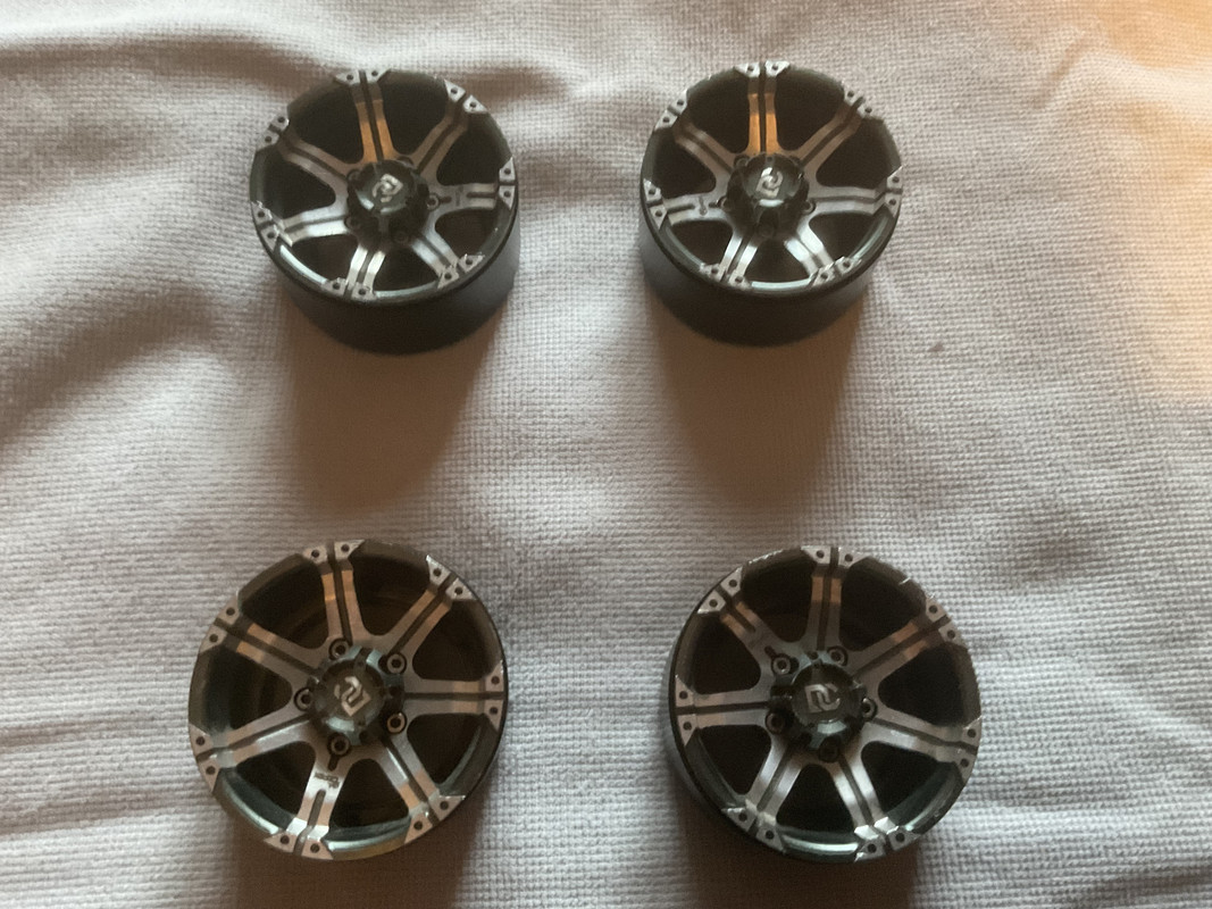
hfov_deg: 61.7
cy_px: 454
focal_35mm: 29
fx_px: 1015
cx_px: 606
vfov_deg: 48.2
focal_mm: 3
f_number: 1.8
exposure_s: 1/35
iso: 320
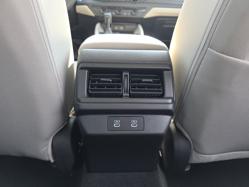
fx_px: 165
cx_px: 124
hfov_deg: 73.9
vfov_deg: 58.9
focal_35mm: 23
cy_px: 94
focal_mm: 6.3
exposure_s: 1/180
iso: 100
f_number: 1.7
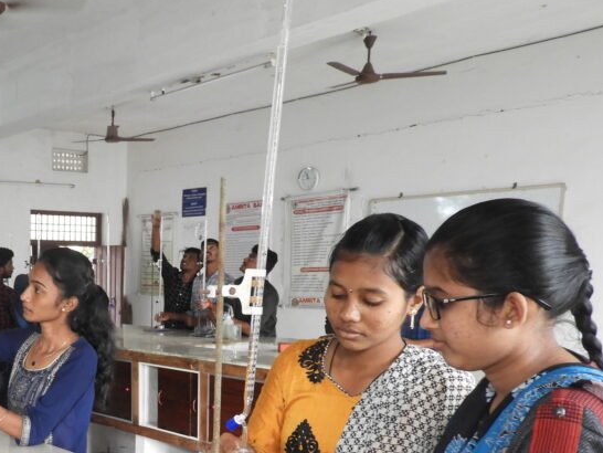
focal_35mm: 45
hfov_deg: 38.7
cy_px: 382
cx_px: 44
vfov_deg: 31.1
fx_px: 784
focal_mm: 4.3
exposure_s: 1/30
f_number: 3.3
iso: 400
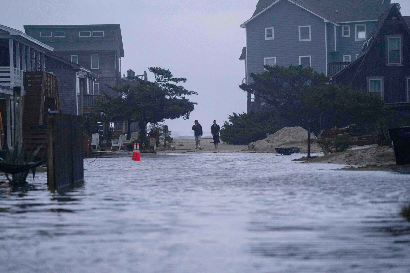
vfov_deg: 8.7
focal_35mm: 157
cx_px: 205
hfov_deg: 13.1
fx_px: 1788
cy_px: 136
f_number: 3.2
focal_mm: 157
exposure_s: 1/1600
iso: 10000
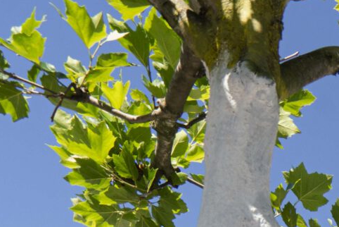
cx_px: 684
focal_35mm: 85
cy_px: 589
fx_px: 801
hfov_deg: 17.2
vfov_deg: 12.0
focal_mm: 16
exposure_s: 1/320
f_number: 8
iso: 125
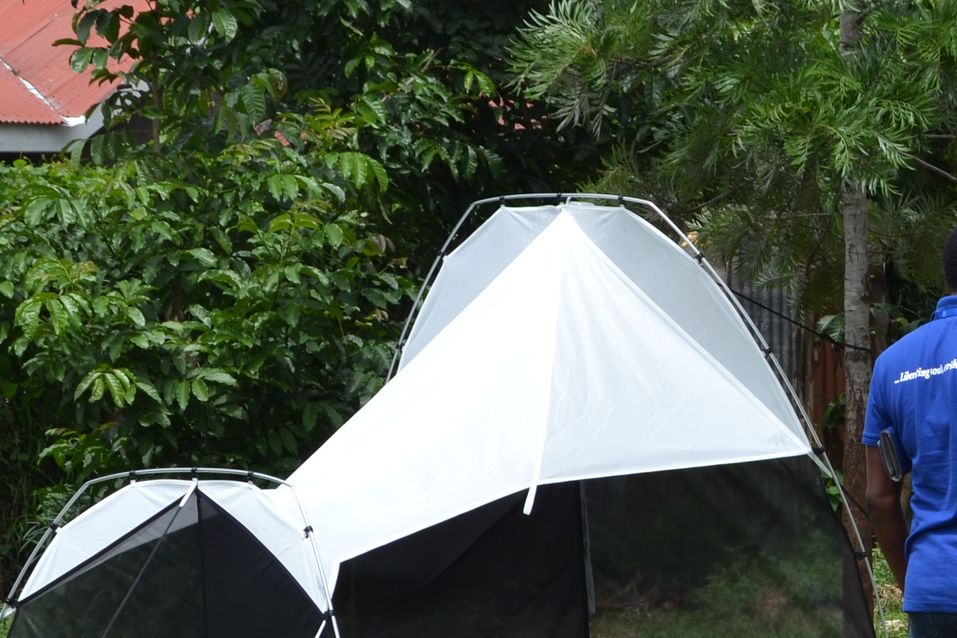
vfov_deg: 9.6
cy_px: 559
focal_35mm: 142
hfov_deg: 14.2
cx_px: 987
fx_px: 3774
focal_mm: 32
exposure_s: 1/250
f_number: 8
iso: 100
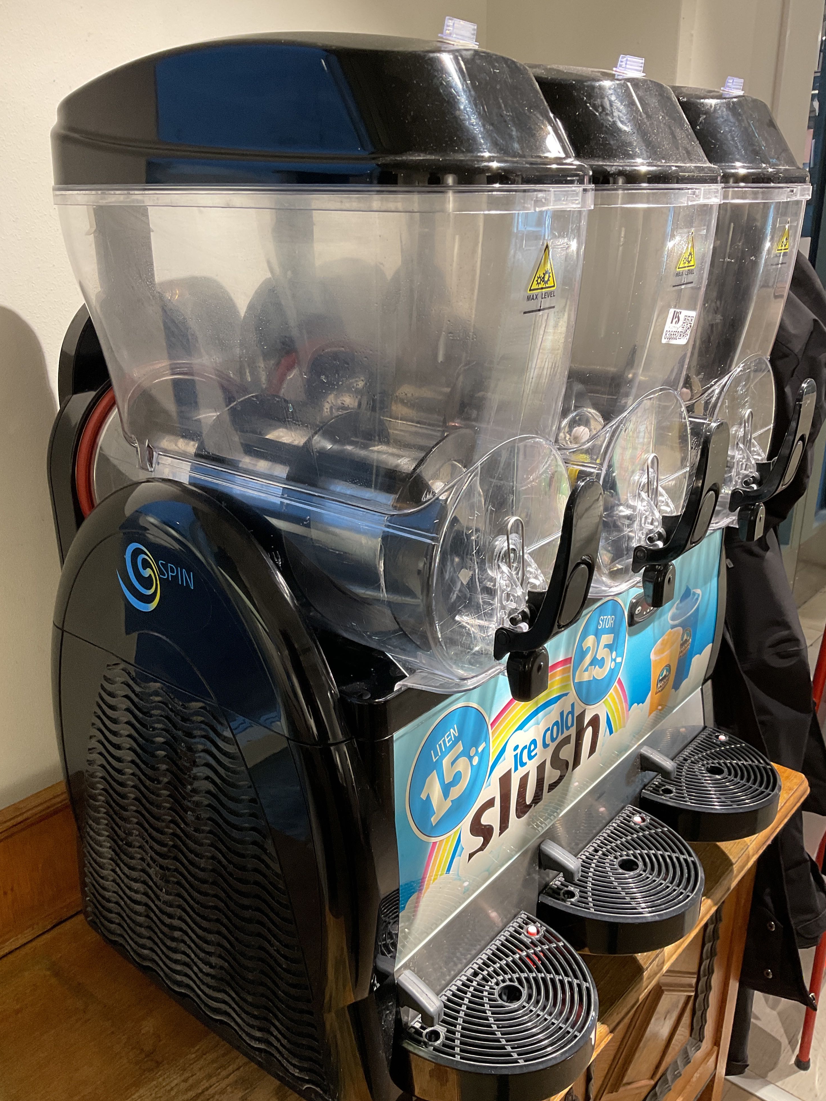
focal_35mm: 30
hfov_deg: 46.8
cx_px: 417
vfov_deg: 60.0
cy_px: 560
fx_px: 954
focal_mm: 3
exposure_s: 1/50
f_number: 1.8
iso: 64
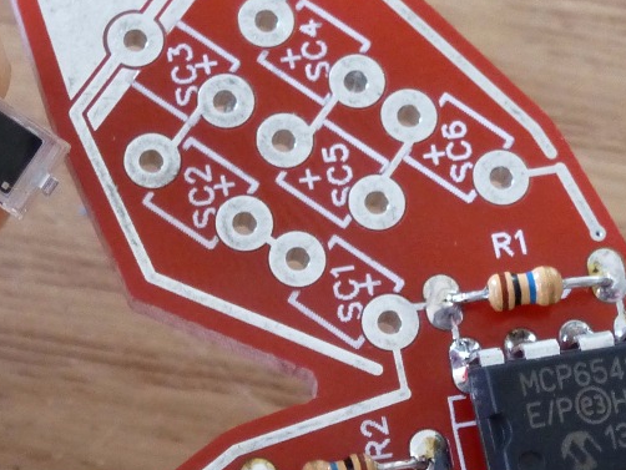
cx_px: 233
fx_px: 2334
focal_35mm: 129
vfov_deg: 11.5
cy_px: 359
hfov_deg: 15.3
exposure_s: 1/6
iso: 400
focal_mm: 8
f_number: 4
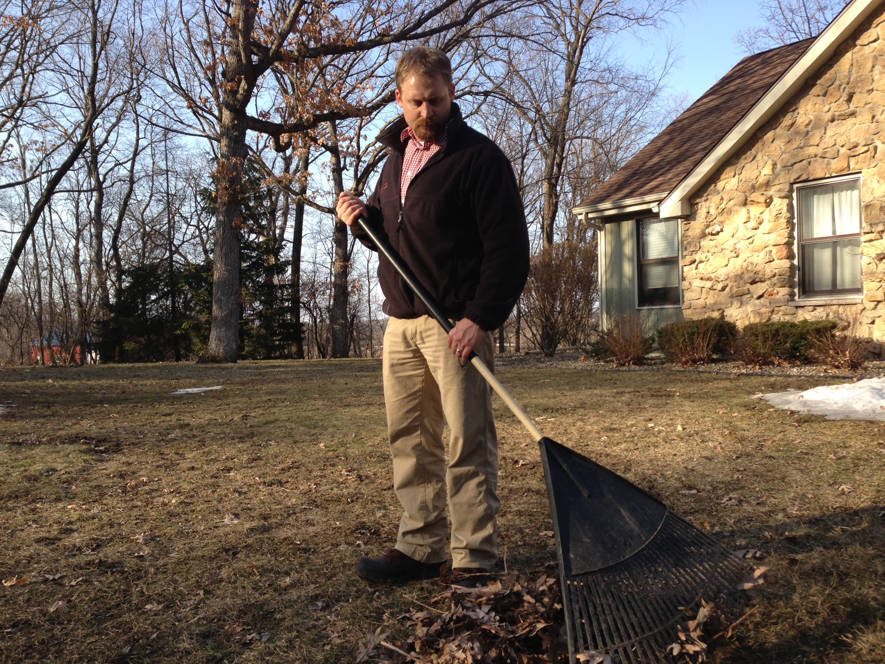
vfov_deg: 42.9
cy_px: 332
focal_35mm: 33
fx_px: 844
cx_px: 442
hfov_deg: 55.4
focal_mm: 4.13
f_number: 2.4
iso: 50
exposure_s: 1/488
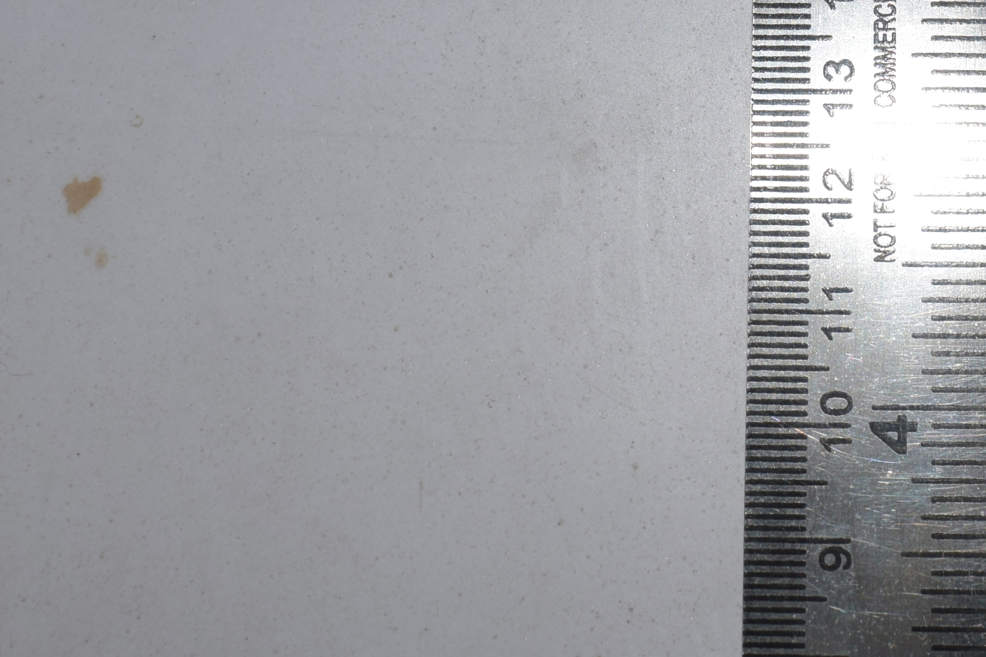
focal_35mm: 92
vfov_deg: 14.6
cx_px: 790
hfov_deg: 21.9
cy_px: -38
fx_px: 2520
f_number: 10
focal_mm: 22
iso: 100
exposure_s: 1/60
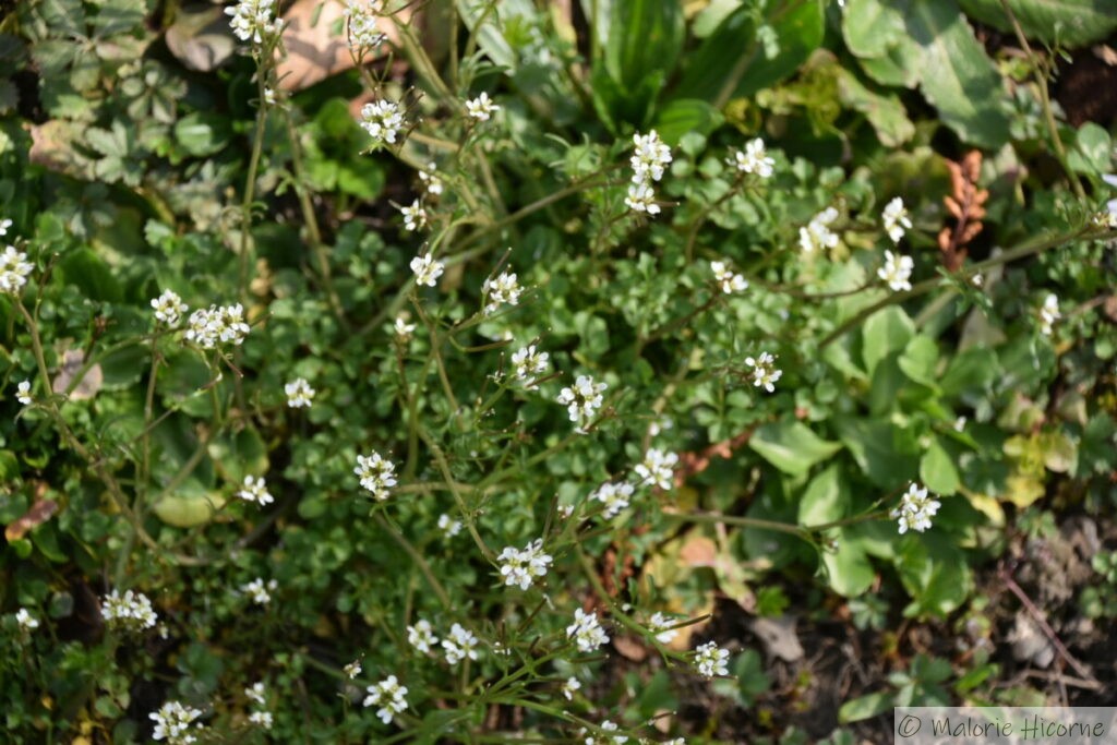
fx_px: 4189
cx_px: 558
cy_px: 372
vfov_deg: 10.2
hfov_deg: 15.2
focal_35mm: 135
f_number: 5.6
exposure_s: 1/250
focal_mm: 90
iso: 200
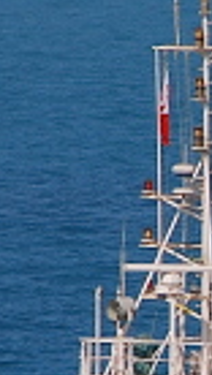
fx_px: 18152
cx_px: 435
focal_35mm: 1823
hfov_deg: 0.7
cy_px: 312
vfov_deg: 1.2
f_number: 8
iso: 200
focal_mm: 200
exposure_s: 1/800
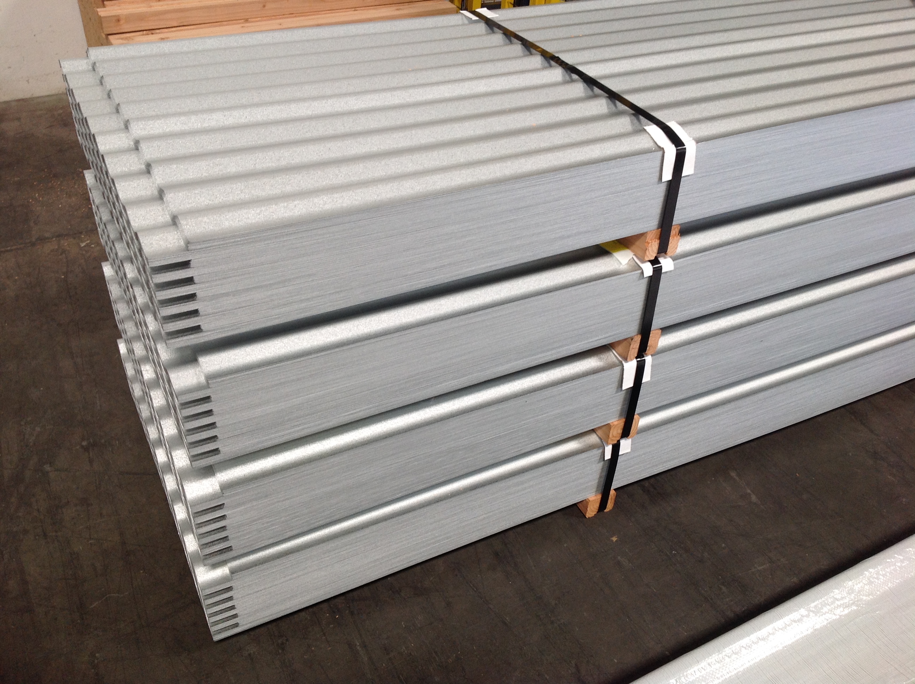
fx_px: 924
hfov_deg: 52.7
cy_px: 342
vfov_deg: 40.6
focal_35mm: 35
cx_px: 458
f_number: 2.4
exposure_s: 1/40
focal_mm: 4.28
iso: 64
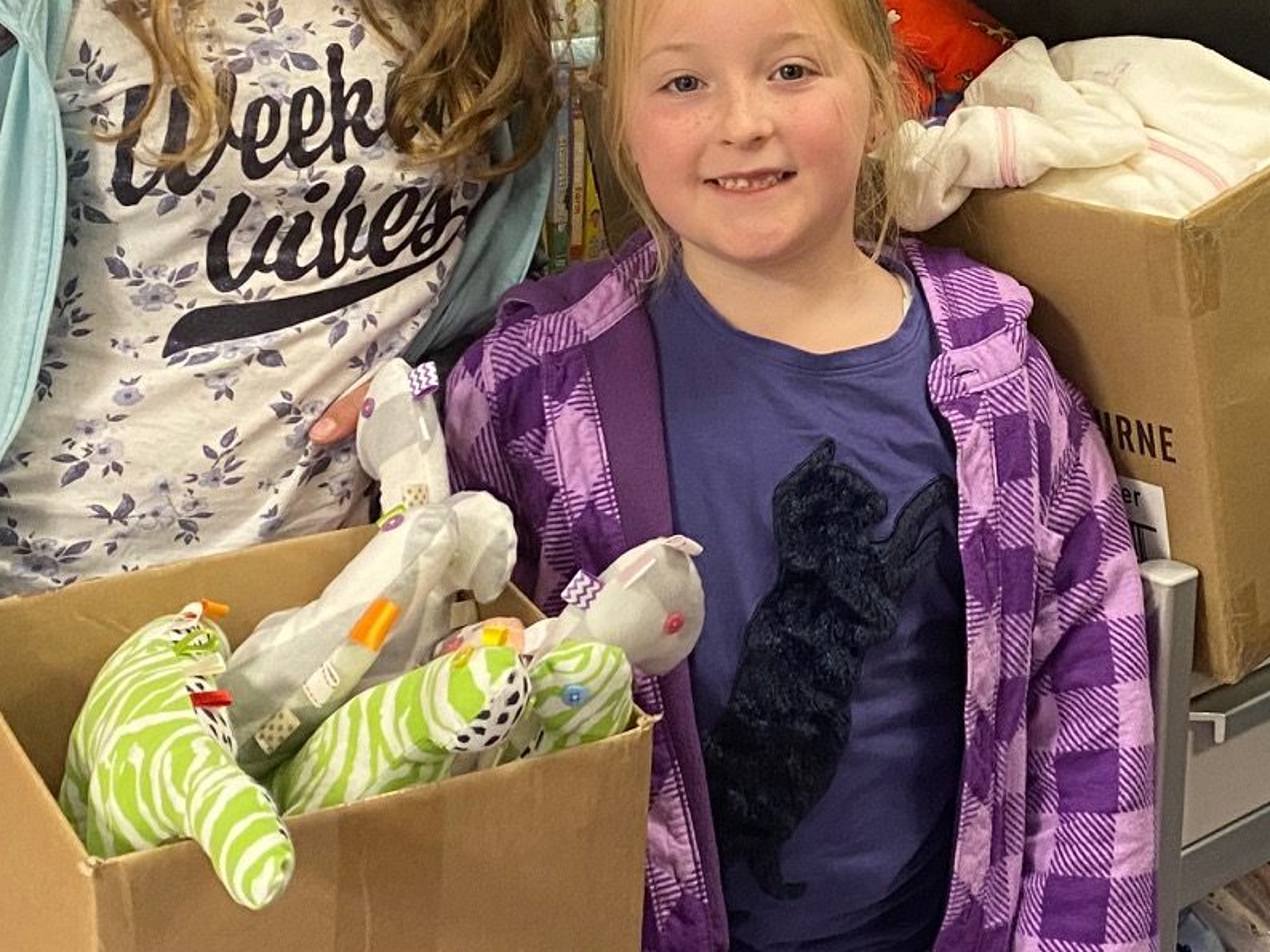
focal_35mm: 66
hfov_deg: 28.6
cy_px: 272
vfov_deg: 22.1
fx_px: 2422
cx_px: 1068
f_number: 1.8
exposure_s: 1/50
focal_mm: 4.25
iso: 250
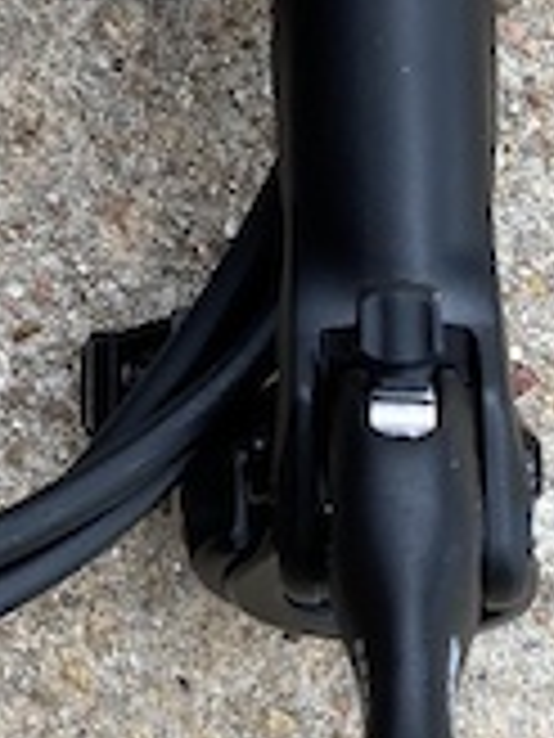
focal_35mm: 127
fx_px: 2710
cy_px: 22
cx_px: -315
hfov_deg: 11.1
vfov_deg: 15.3
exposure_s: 1/452
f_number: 1.8
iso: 32
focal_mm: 4.25
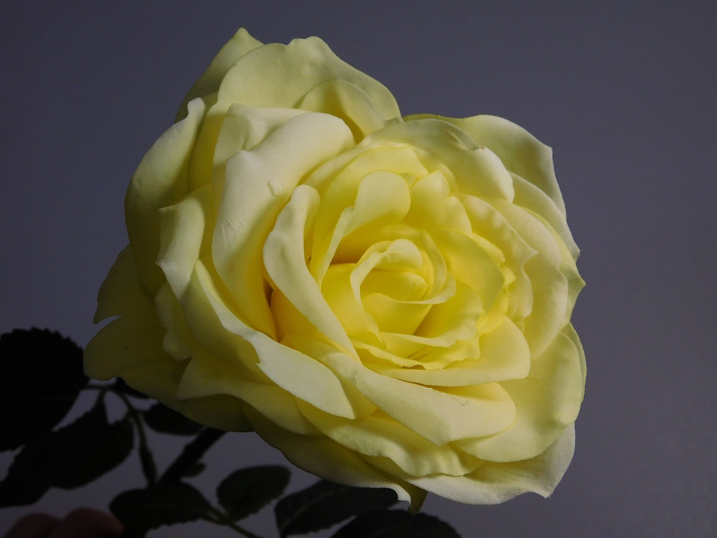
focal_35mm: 51
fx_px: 1056
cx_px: 358
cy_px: 269
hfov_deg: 37.5
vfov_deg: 28.6
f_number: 3.8
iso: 125
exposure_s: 1/200
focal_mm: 9
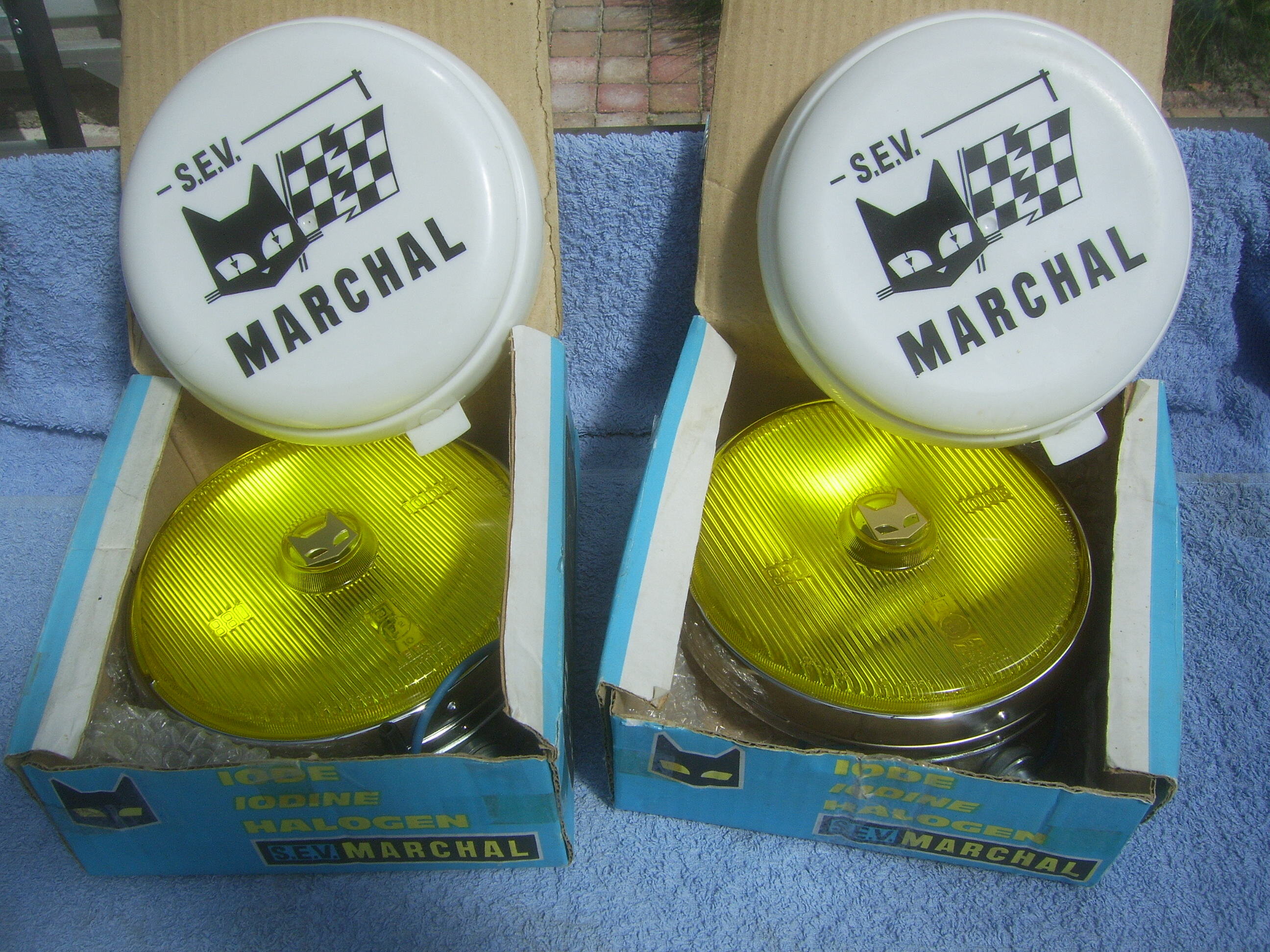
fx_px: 1394
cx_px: 635
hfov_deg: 49.0
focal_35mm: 38
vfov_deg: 37.7
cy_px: 476
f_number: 6.4
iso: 50
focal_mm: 7.8
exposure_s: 1/640
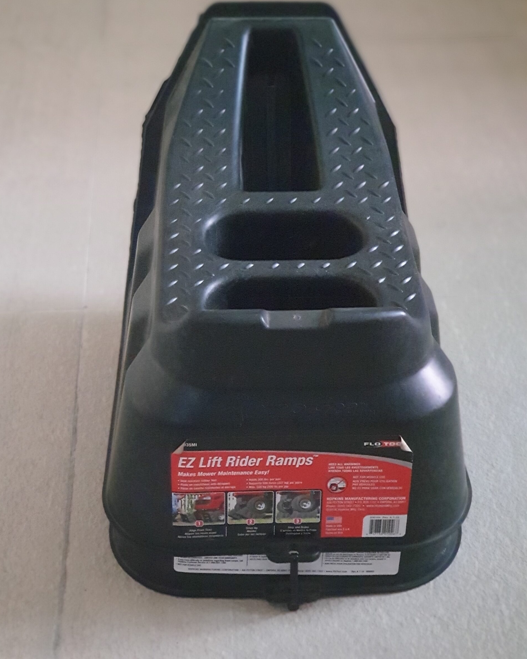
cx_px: 266
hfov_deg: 27.6
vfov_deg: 34.1
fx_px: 1072
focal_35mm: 55
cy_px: 302
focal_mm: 6
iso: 1600
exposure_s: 1/17
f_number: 2.4
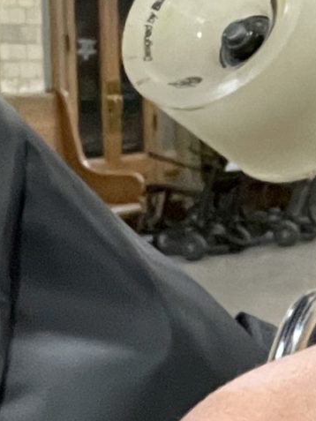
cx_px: 831
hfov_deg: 8.3
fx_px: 1959
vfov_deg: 12.3
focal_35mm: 161
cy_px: 237
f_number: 2.2
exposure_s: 1/26
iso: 640
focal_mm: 2.71
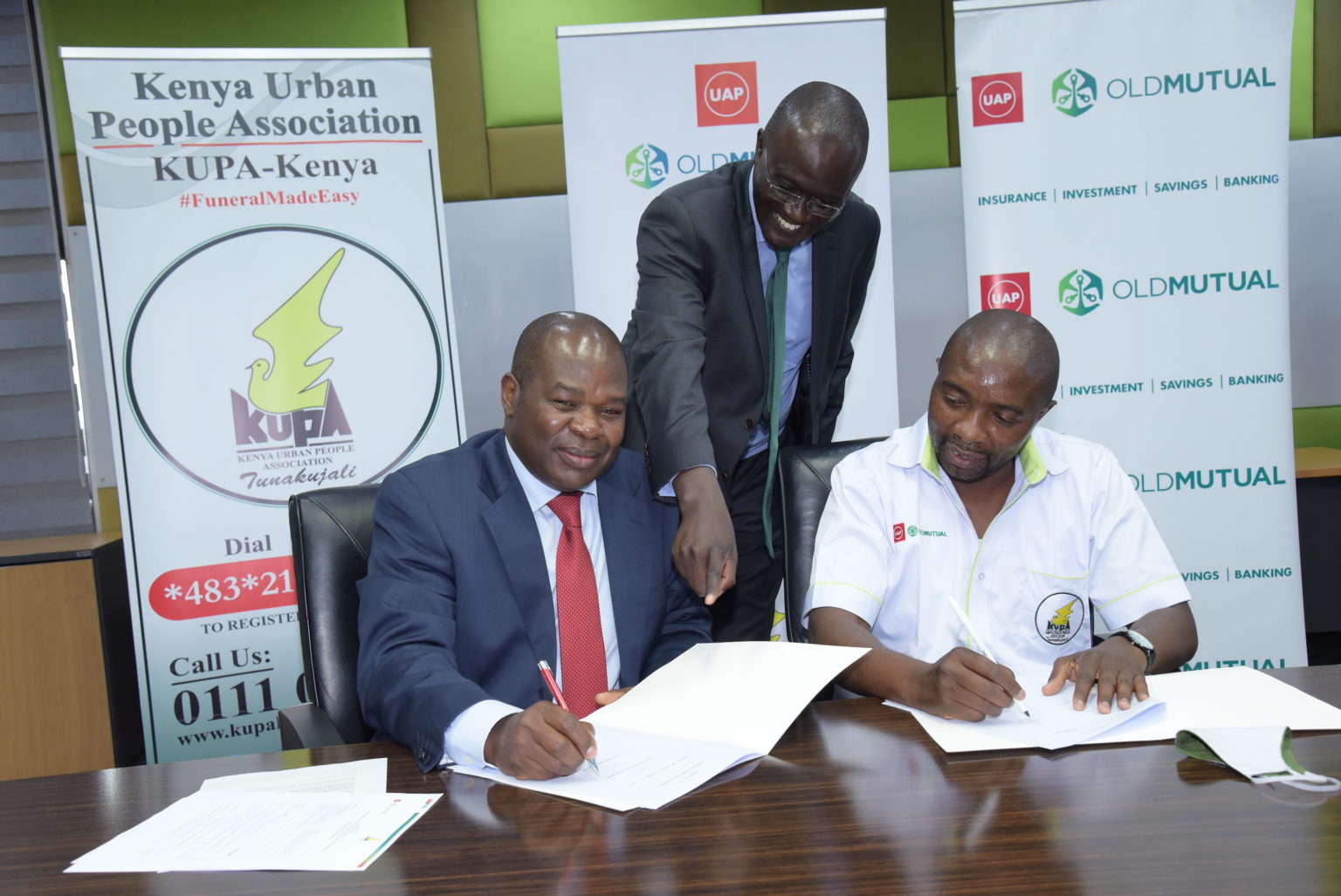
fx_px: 1304
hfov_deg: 54.4
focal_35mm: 35
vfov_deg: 37.9
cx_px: 670
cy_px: 448
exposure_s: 1/60
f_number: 7.1
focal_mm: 35
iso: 2000
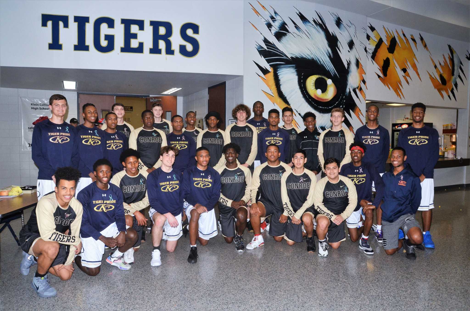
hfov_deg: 41.2
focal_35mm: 48
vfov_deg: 27.9
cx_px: 235
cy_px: 156
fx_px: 625
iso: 1250
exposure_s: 1/200
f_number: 10
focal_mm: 32
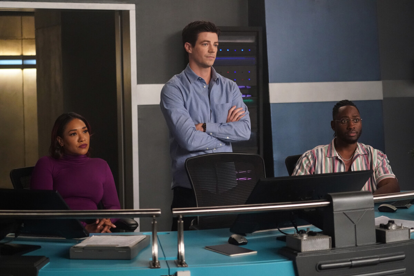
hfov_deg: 25.7
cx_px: 207
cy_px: 138
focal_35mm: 79
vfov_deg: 17.3
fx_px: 908
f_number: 4
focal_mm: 79
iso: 8000
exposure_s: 1/100
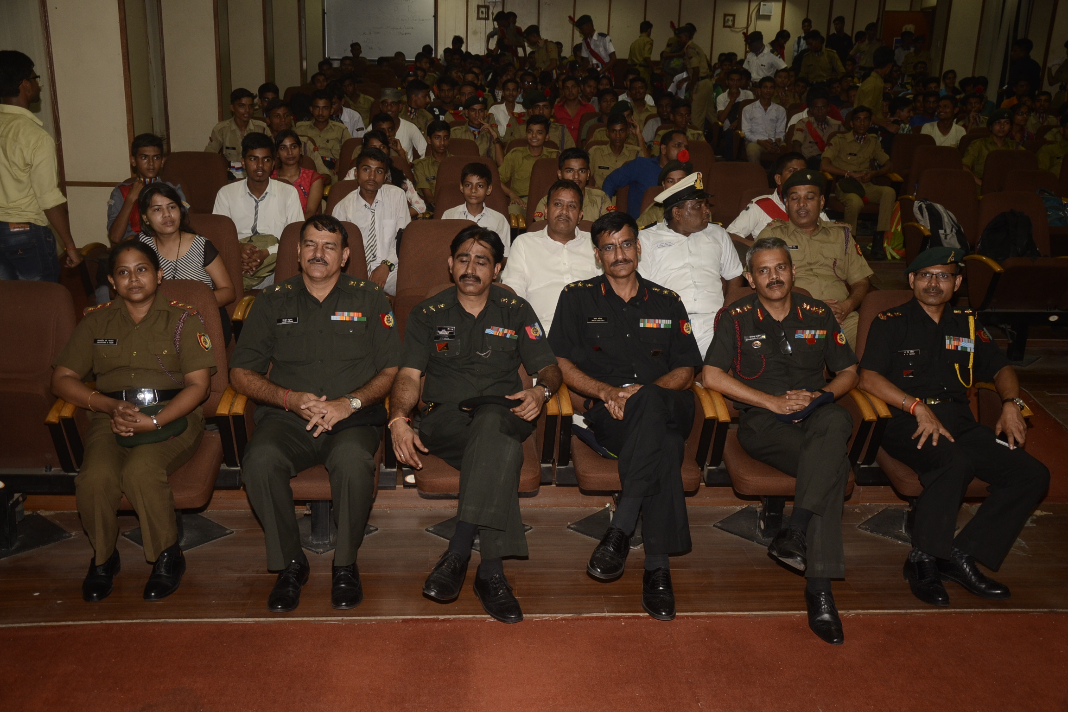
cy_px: 356
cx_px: 534
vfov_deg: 36.9
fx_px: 1068
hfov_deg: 53.1
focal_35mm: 36
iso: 400
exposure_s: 1/100
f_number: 4.5
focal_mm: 24
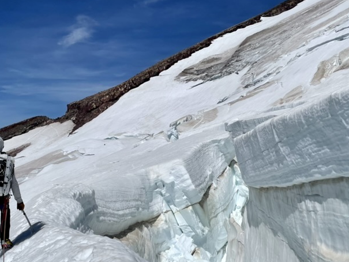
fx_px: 444
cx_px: 163
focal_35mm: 44
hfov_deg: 42.9
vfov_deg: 32.7
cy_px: 165
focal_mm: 4.2
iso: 32
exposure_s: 1/20408
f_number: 1.6
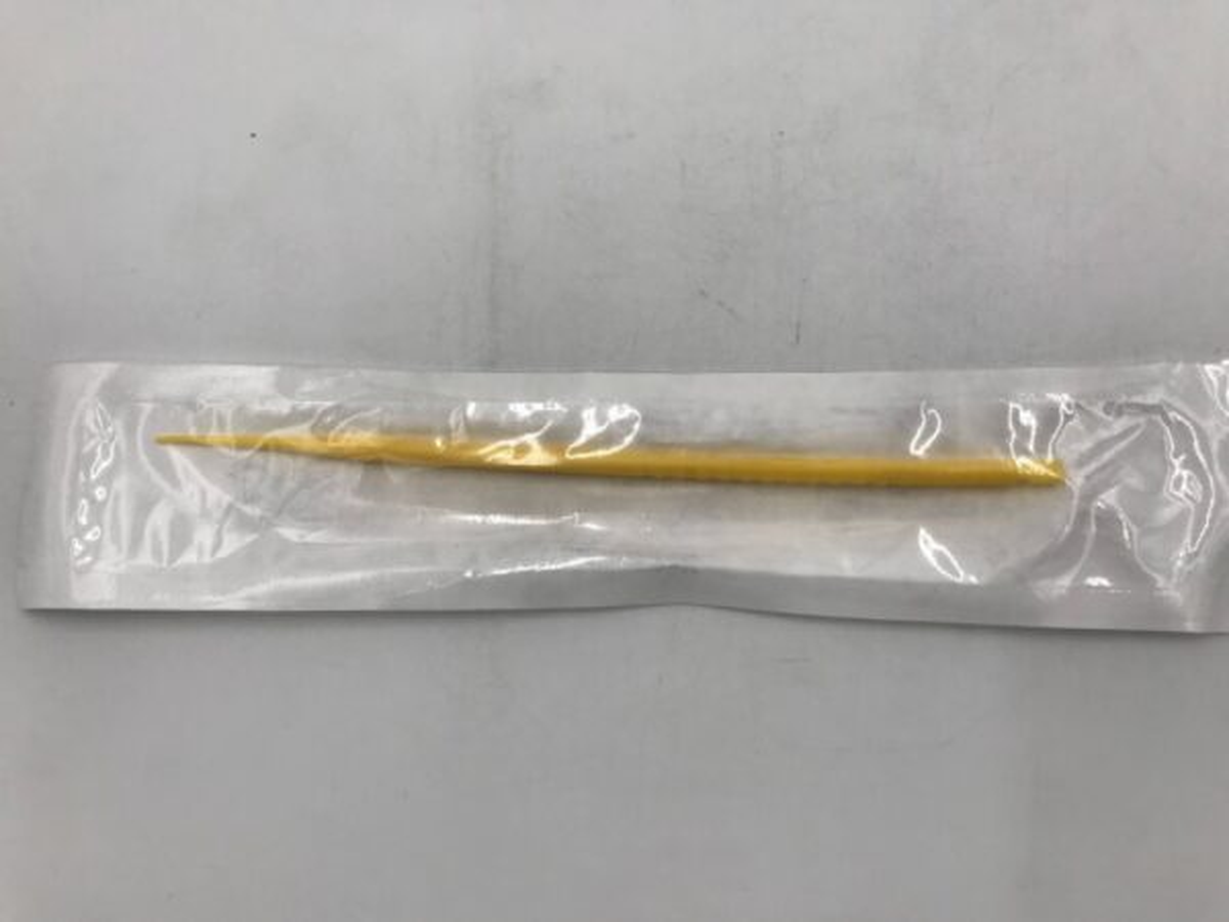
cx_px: 614
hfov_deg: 63.4
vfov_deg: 49.7
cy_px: 461
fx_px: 994
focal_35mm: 28
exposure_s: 1/230
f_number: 1.8
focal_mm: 3.99
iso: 20
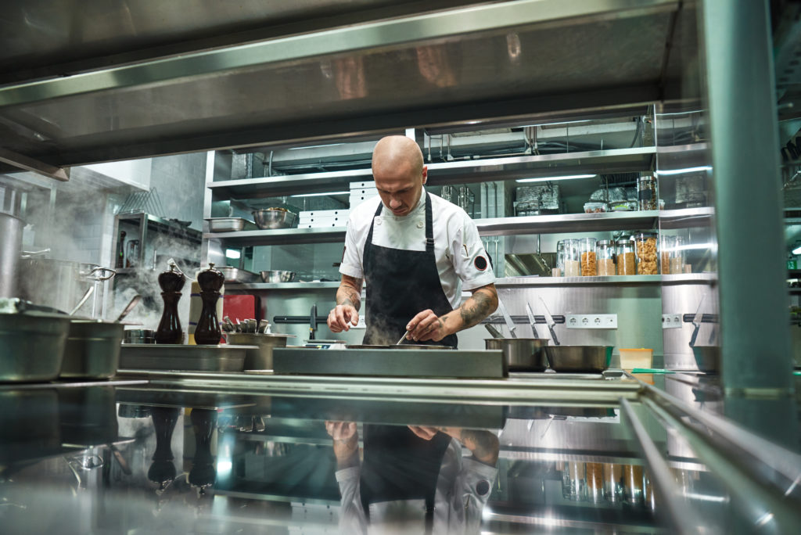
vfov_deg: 45.0
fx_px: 646
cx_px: 400
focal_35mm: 29
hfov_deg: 63.6
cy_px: 268
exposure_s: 1/80
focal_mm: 29
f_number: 4
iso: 640
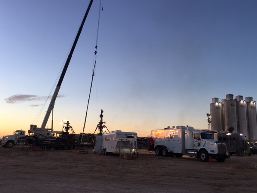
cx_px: 130
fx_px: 230
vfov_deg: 45.4
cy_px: 95
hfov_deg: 58.4
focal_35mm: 31
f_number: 2.2
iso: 25
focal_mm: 4.15
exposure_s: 1/120
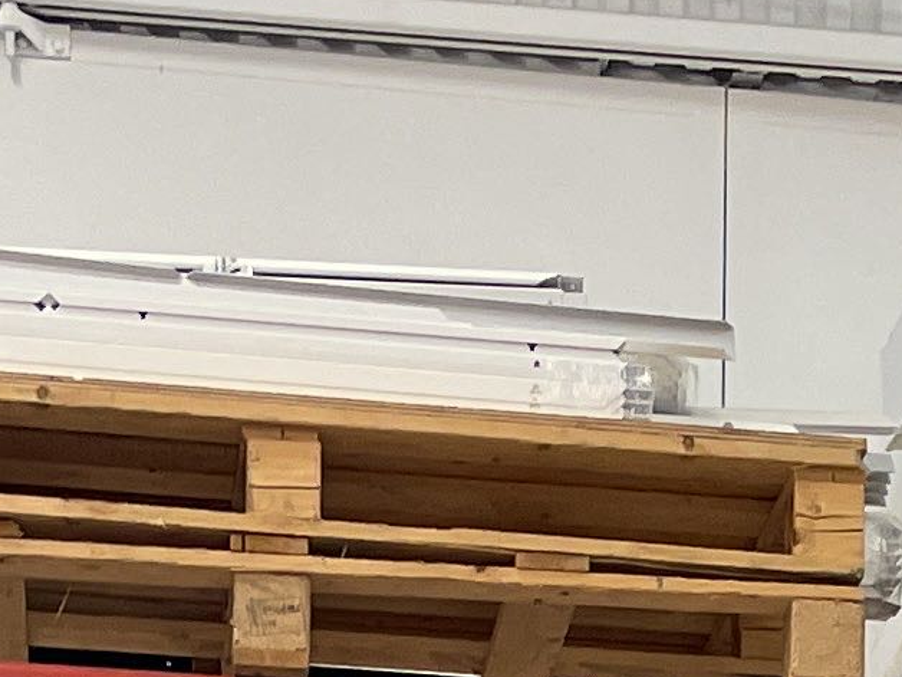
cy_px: 1974
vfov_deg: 7.8
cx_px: 873
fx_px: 4352
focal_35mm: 167
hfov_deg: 11.7
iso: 100
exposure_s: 1/50
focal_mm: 4.2
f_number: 1.6
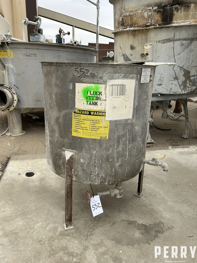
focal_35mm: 26
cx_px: 98
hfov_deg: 53.1
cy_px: 132
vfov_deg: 67.3
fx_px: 197
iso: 40
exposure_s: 1/171
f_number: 1.5
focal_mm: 5.7
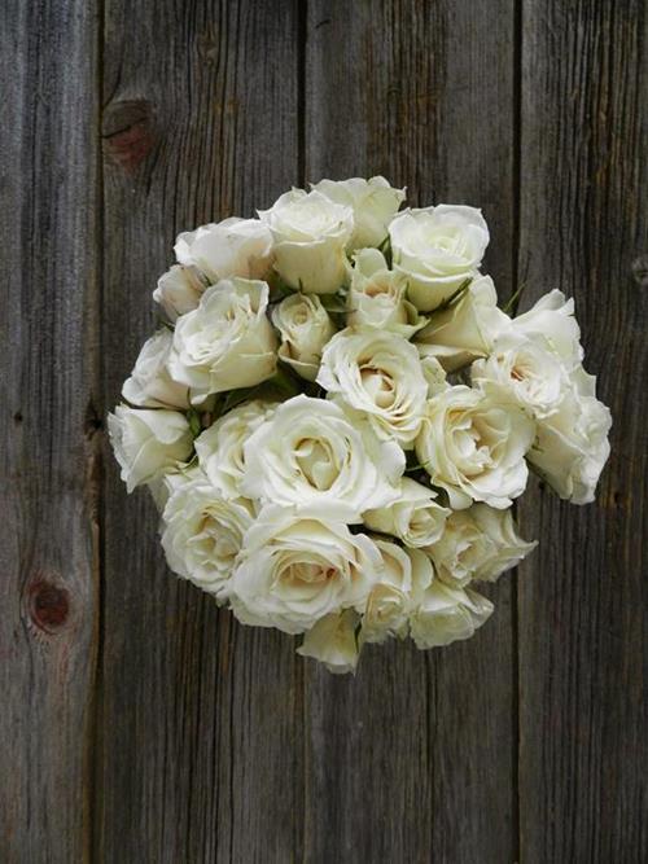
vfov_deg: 73.9
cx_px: 324
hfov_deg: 58.9
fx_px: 574
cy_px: 432
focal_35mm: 23
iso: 560
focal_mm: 4
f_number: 3.4
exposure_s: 1/250
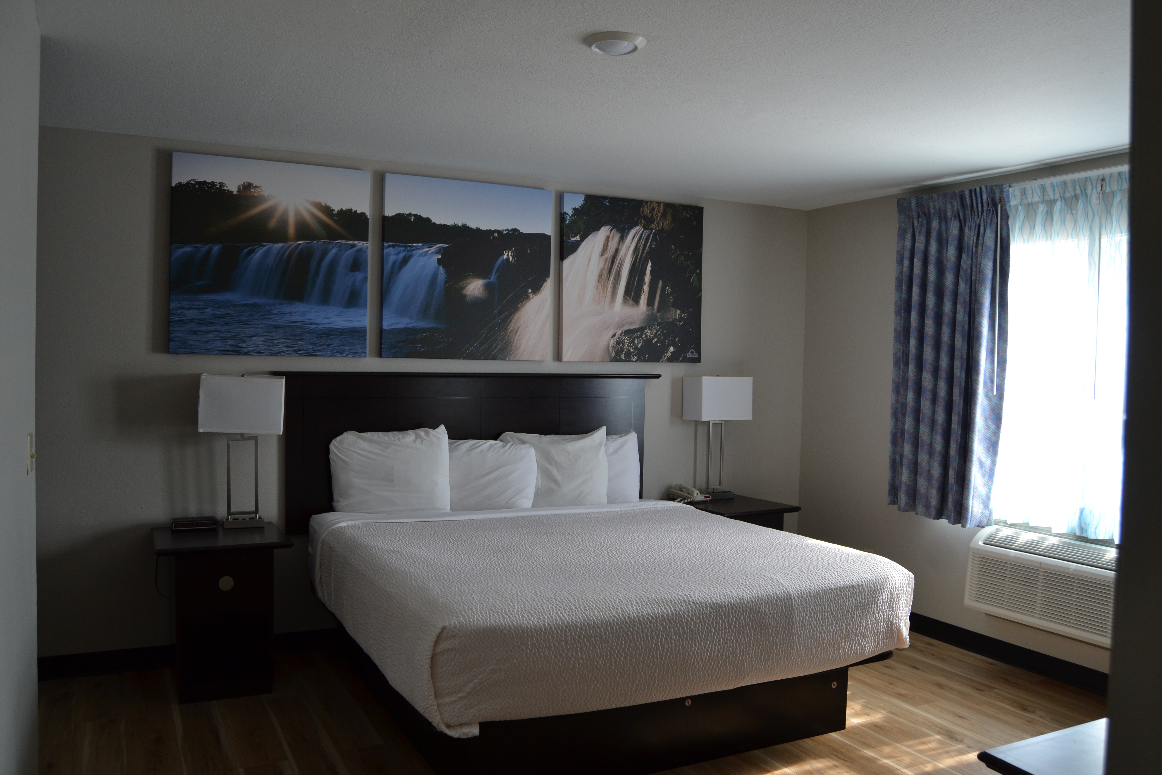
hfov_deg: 67.4
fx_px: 871
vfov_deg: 47.9
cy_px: 388
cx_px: 581
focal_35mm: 27
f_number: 5.6
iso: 400
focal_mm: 18
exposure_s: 1/125
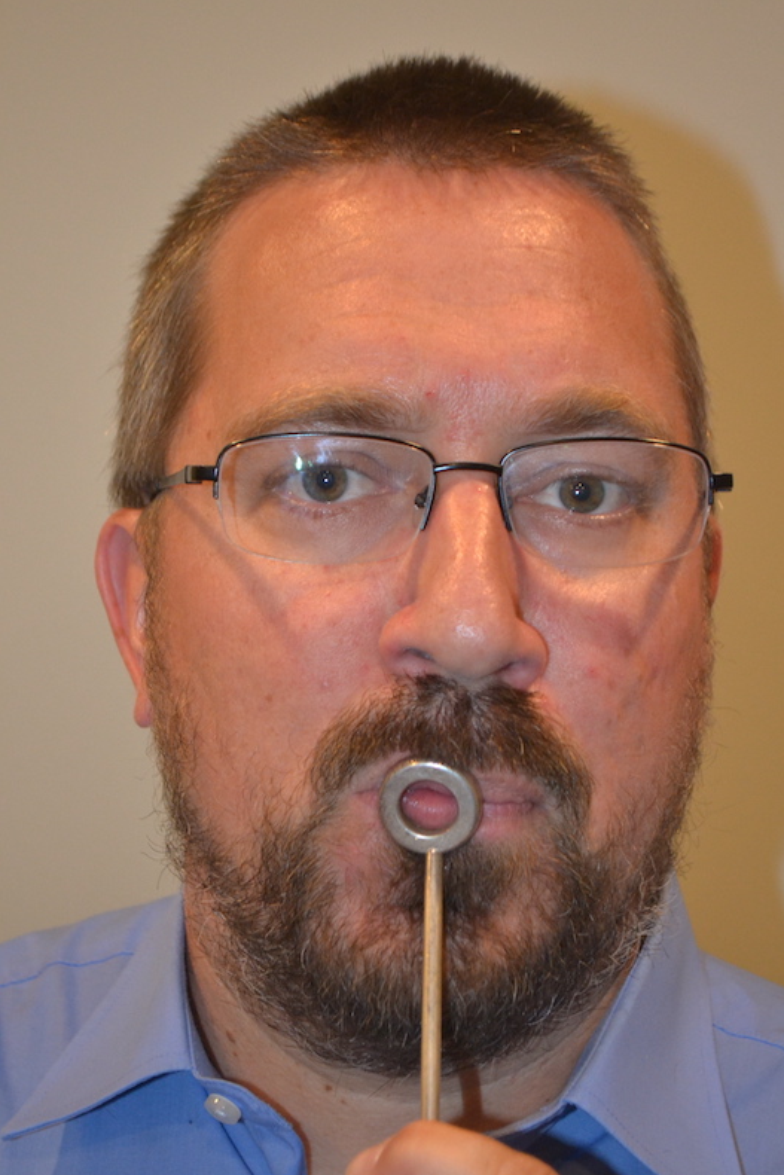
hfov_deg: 16.4
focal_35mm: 84
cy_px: 590
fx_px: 2726
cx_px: 395
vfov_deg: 24.3
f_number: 5.6
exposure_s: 1/60
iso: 2200
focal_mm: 55
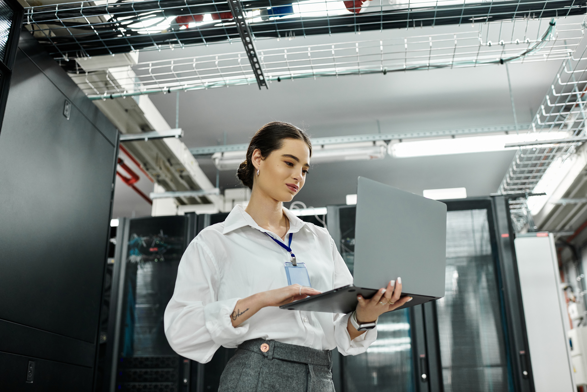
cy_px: 196
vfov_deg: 37.9
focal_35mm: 35
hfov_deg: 54.4
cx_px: 294
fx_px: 571
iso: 800
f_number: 2.8
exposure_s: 1/200
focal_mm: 35
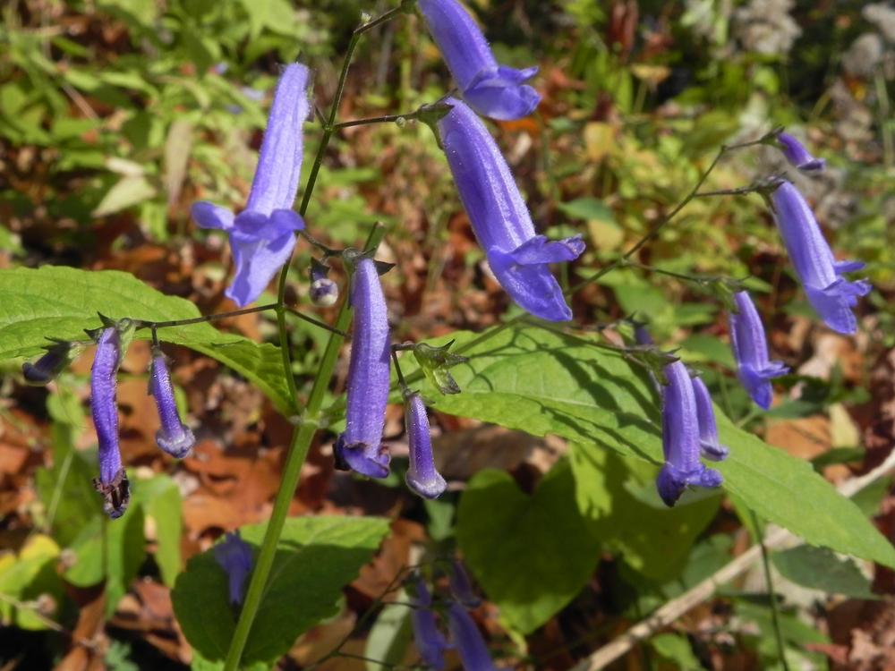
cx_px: 448
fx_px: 1189
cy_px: 336
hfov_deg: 41.2
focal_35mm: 46
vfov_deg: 31.5
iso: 160
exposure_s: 1/348
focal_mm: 8.2
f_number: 7.1
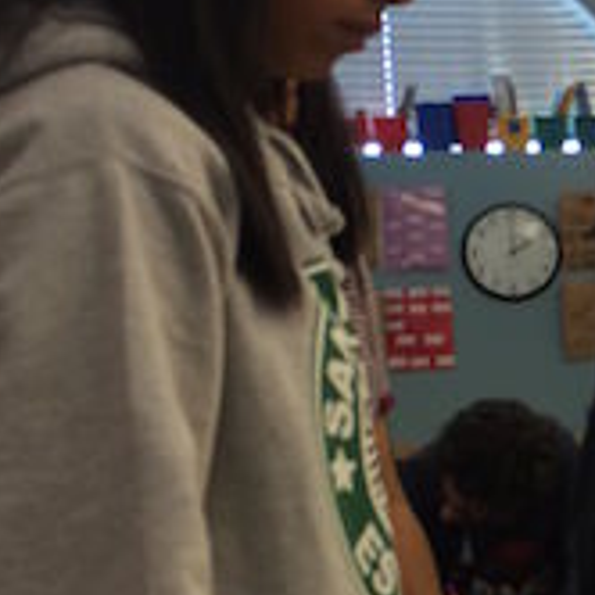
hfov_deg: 16.6
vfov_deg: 18.3
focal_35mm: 95
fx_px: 1847
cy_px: 364
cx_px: 901
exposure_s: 1/30
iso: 50
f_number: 2.2
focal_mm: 4.15
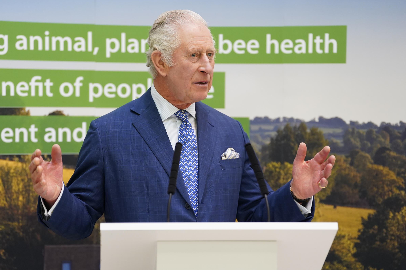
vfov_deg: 12.2
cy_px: 140
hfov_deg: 18.3
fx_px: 1263
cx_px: 196
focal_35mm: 112
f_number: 2.8
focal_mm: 108
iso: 2500
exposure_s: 1/100
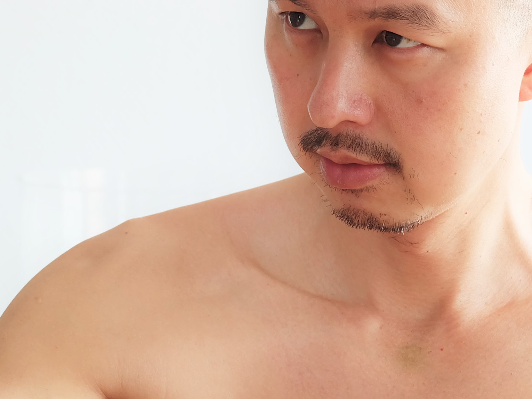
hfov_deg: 11.2
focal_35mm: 176
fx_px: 2705
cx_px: 166
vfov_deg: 8.4
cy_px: 96
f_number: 4.8
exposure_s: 1/60
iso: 800
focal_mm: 63.2
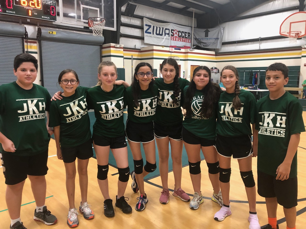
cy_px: 114
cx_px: 153
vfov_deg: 49.7
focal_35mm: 28
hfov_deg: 63.4
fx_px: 248
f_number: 1.8
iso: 100
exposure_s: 1/13
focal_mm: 4
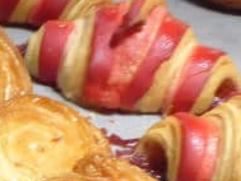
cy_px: 326
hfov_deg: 13.1
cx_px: -237
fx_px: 913
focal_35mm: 131
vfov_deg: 10.6
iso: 400
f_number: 3.5
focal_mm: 5.4
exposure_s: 1/50
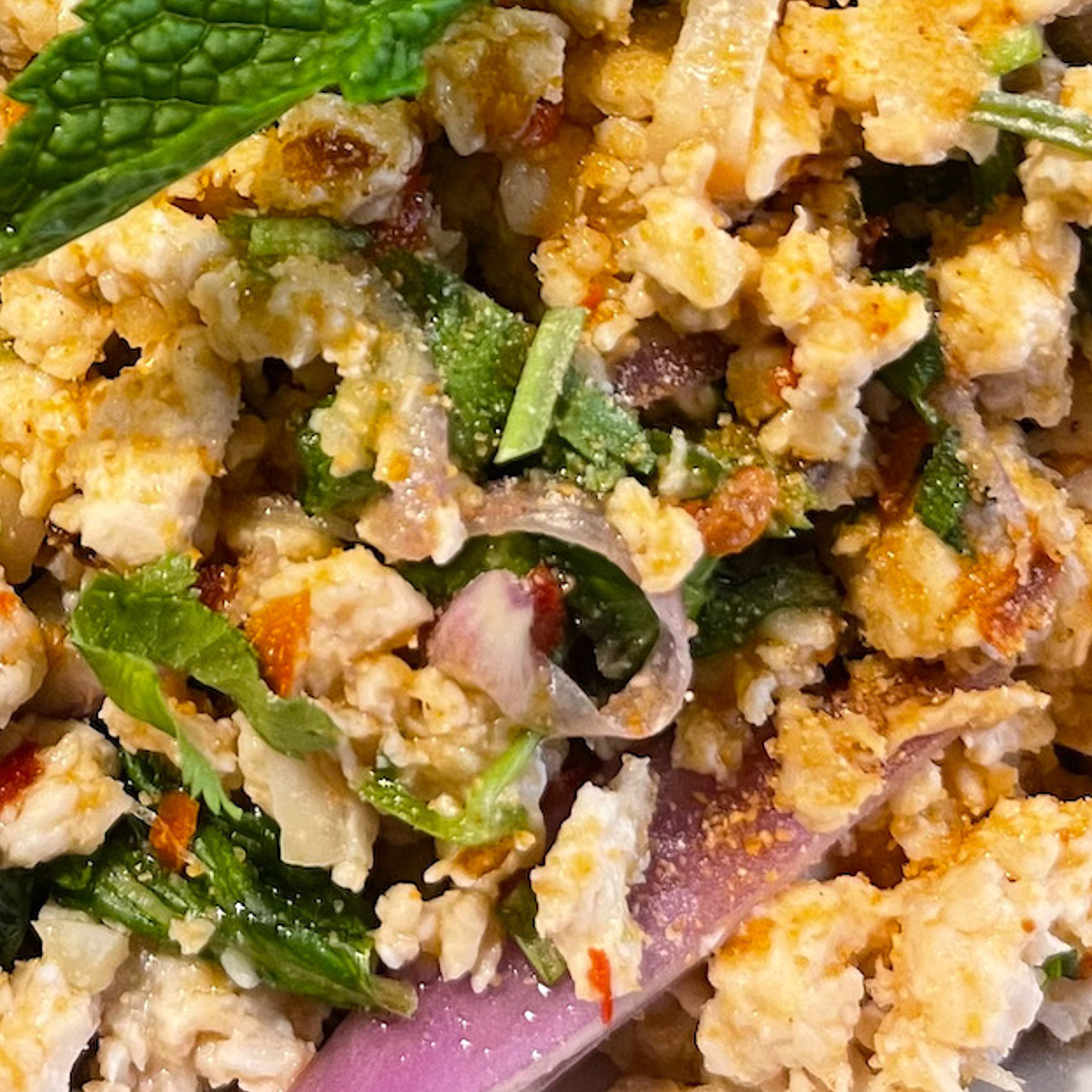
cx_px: 289
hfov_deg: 28.7
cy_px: -124
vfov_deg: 26.6
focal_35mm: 59
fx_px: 2106
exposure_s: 1/60
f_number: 1.6
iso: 250
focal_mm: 5.1
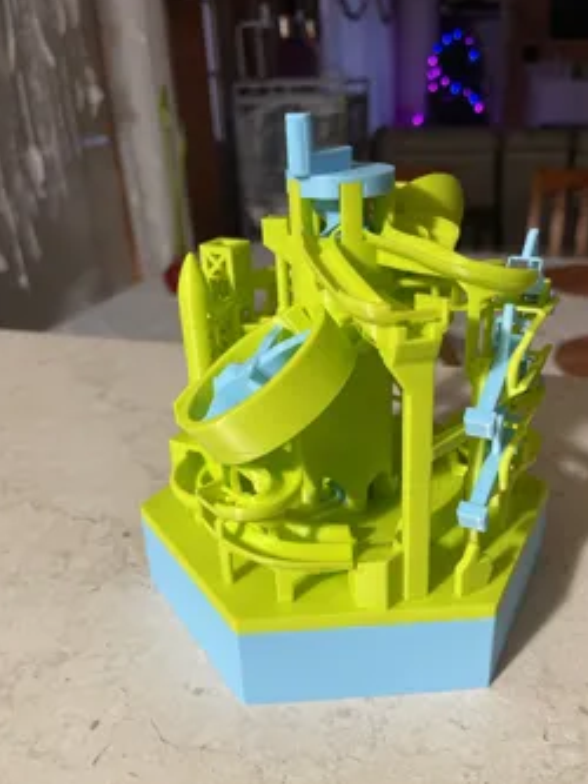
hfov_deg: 46.7
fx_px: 679
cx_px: 334
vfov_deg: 59.9
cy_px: 424
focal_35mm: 30
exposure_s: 1/40
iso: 400
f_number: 1.6
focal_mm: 5.1
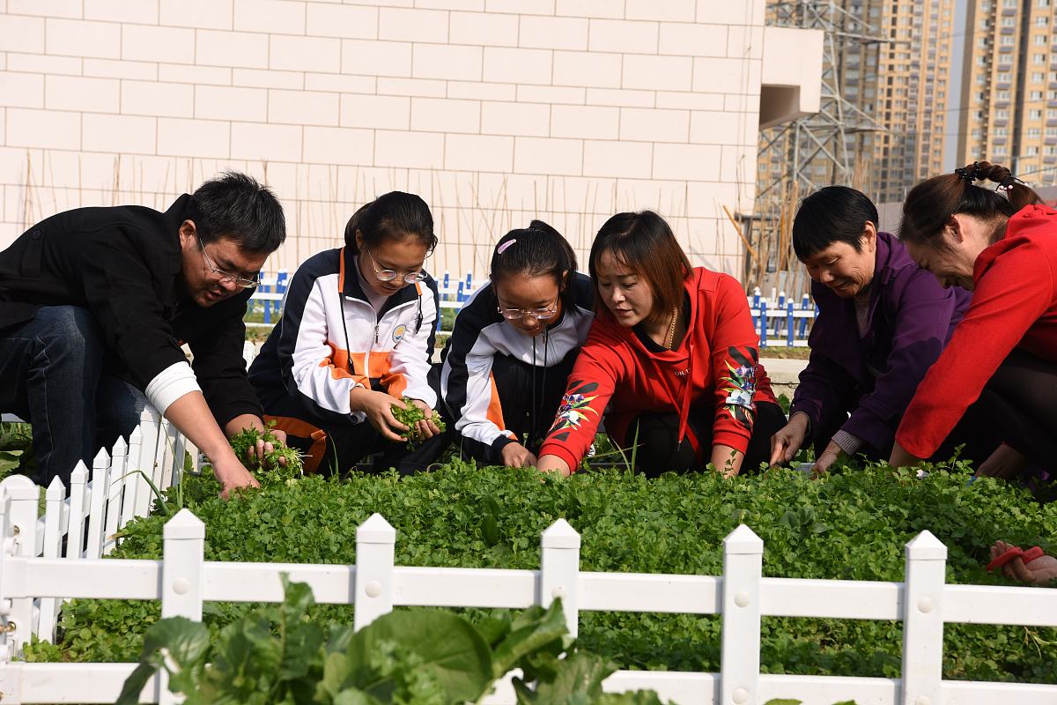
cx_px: 528
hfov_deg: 31.0
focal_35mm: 65
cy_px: 352
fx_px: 1908
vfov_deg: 20.9
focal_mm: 65
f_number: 10
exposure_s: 1/400
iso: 200
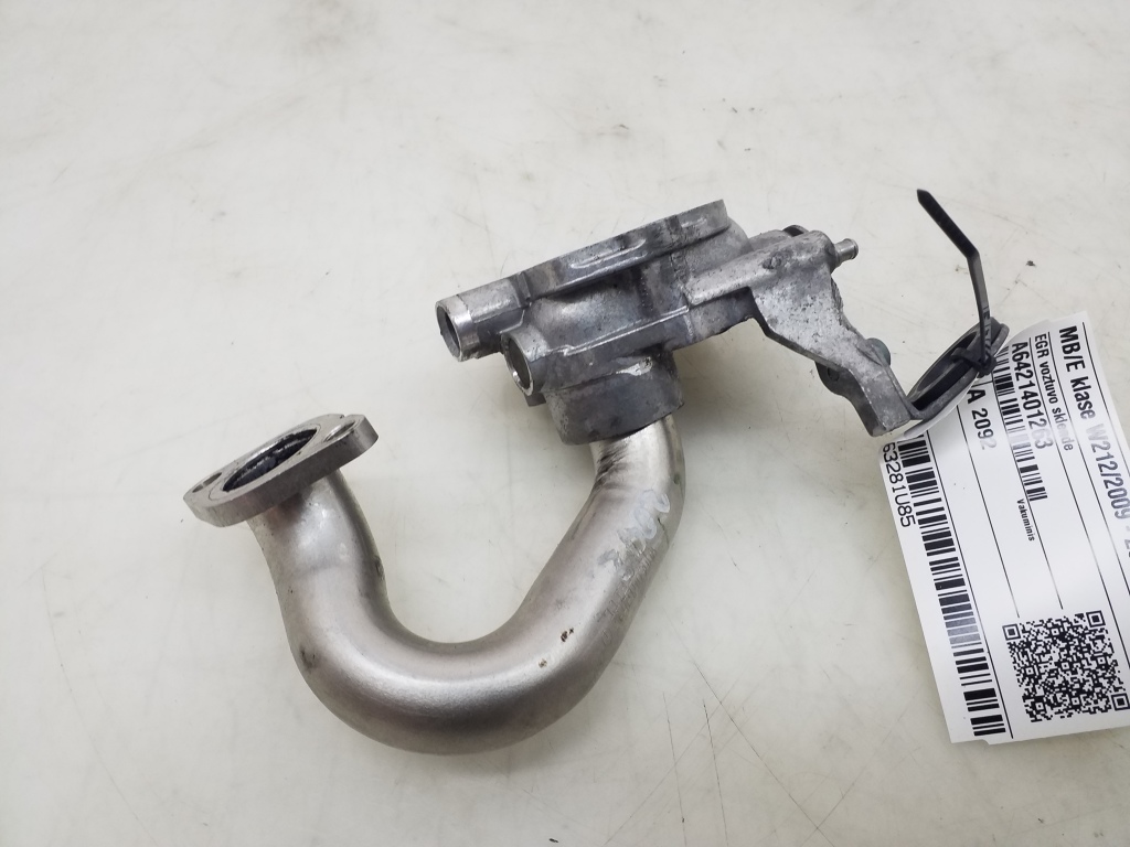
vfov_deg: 51.4
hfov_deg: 65.3
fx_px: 881
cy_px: 424
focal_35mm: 27
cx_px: 565
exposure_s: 1/50
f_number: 1.9
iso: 100
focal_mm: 3.6
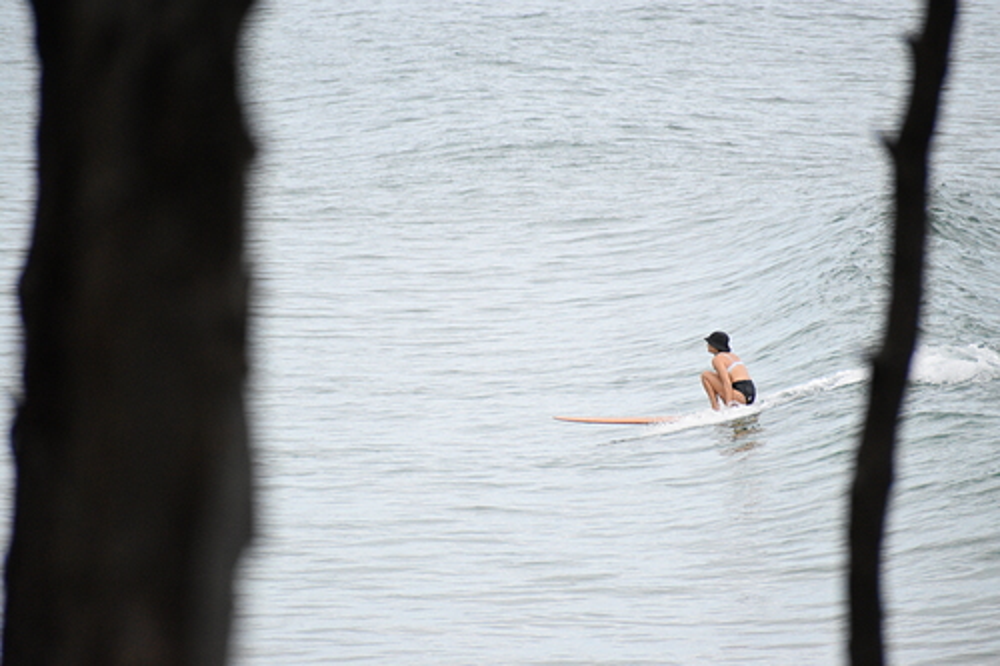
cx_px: 500
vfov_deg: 3.1
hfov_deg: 4.6
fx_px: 12495
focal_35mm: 450
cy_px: 333
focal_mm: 300
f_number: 6.3
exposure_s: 1/4000
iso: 3200
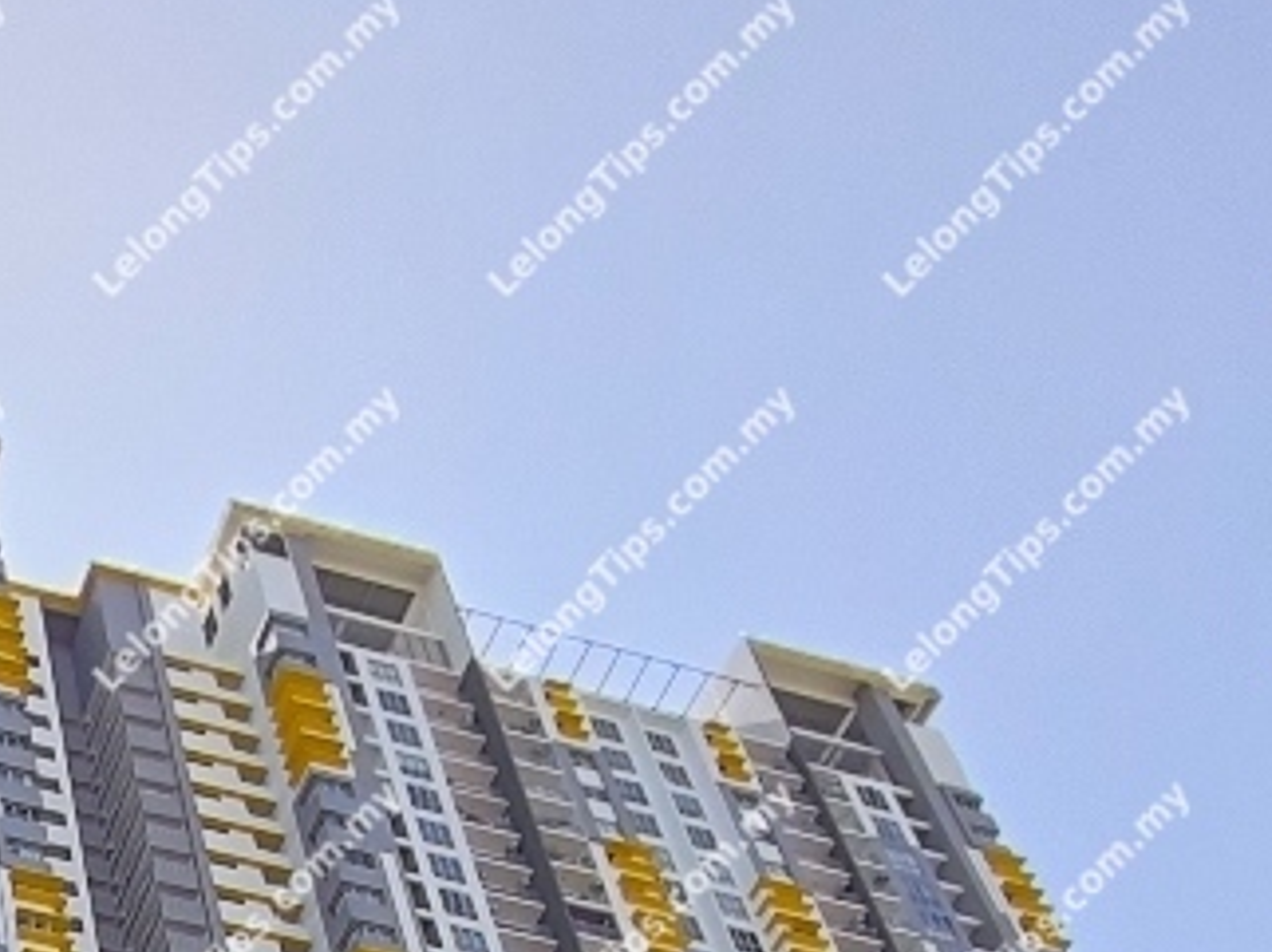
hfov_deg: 24.3
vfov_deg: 17.6
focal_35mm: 63
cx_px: -612
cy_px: 1821
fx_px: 2313
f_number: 2.2
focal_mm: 1.65
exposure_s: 1/297
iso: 50
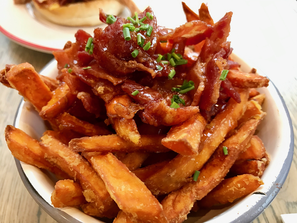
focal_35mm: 28
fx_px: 240
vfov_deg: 49.7
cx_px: 148
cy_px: 112
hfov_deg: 63.4
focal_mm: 3.99
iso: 40
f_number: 1.8
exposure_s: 1/16
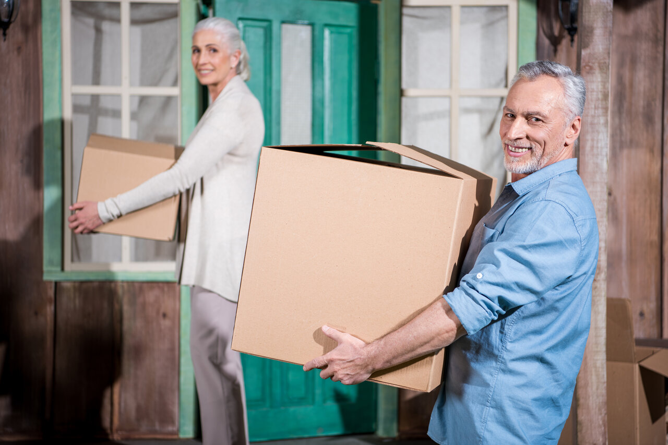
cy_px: 222
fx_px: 1299
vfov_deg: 19.5
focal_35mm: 70
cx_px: 334
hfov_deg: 28.8
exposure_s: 1/160
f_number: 3.2
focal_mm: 70
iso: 31
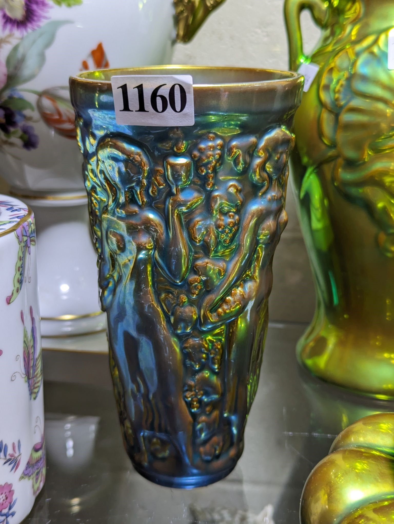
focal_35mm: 48
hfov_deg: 30.3
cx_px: 197
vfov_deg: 39.6
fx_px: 727
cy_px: 262
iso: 44
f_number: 1.85
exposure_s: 1/99.9
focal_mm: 6.81
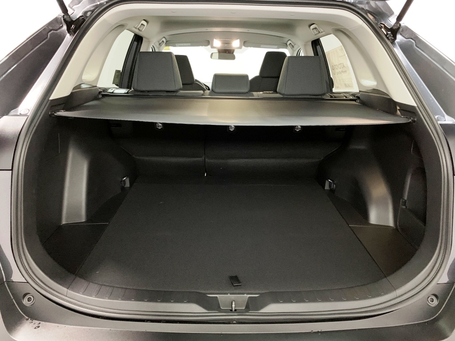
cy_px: 170
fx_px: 342
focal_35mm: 26
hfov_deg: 67.3
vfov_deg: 53.1
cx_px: 228
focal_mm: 4.25
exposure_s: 1/20
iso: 640
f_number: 1.8
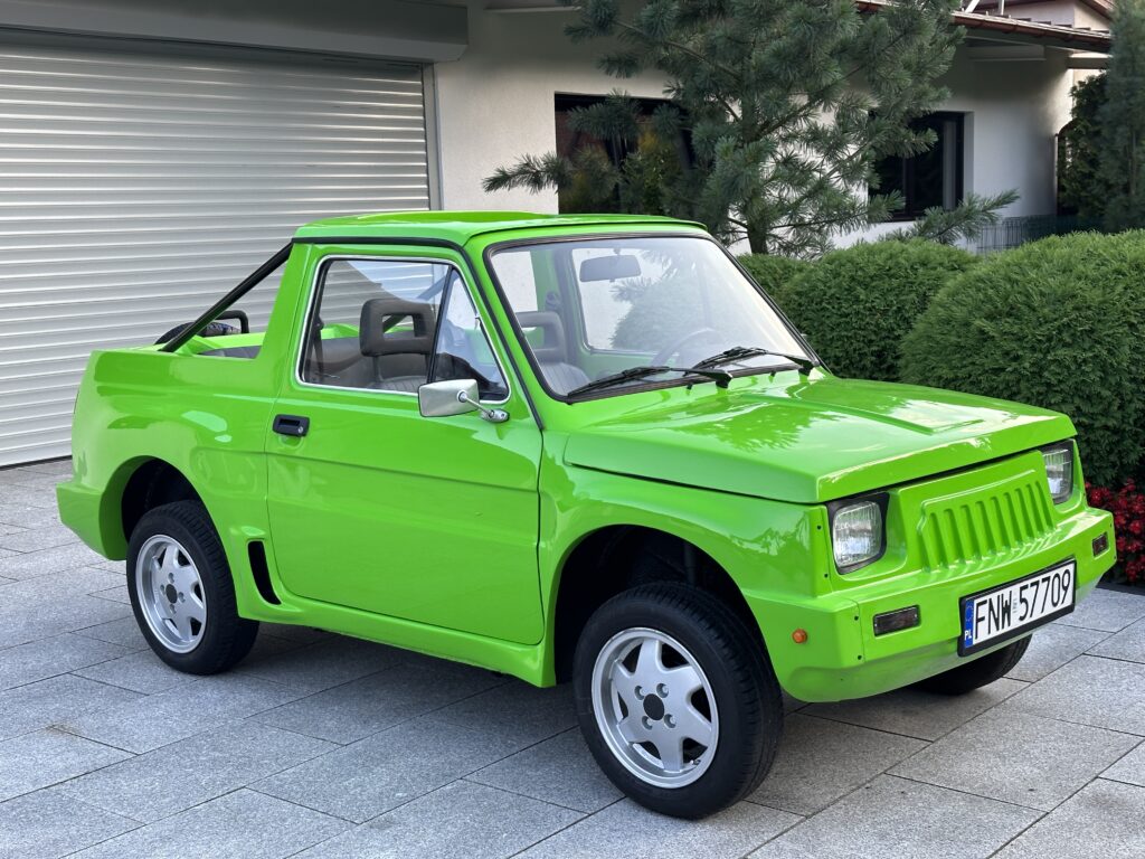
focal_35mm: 48
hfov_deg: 39.7
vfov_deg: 30.3
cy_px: 430
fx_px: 1588
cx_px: 572
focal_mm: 6.86
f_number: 1.78
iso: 64
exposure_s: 1/389
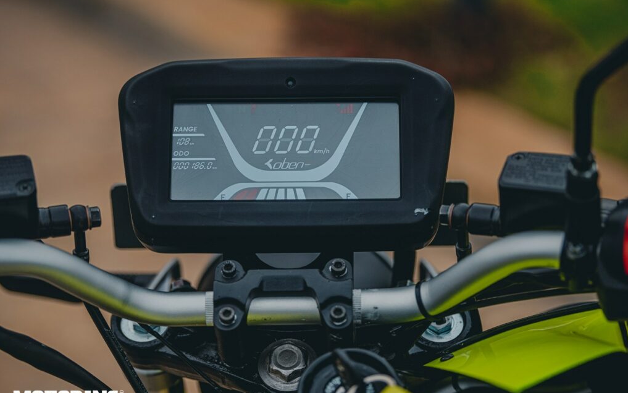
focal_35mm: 92
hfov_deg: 22.6
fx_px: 1575
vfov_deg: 14.2
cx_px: 314
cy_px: 205
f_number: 2.8
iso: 500
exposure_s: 1/2000
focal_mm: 90
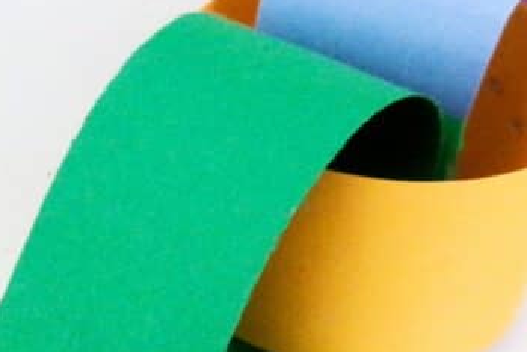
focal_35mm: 64
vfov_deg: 20.3
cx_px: 142
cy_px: 381
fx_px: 937
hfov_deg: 30.9
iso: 800
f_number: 3.9
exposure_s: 1/8
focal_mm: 5.1
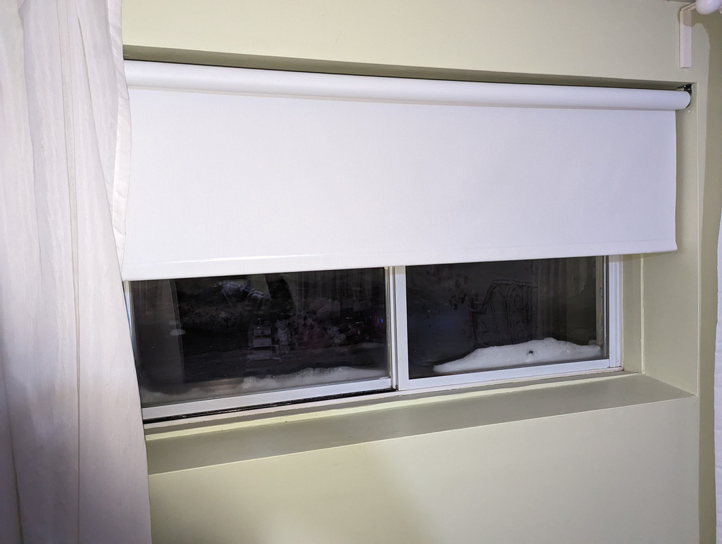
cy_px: 272
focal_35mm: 24
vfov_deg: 56.9
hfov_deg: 71.5
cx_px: 361
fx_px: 501
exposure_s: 1/126
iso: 2114
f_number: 1.85
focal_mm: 6.81
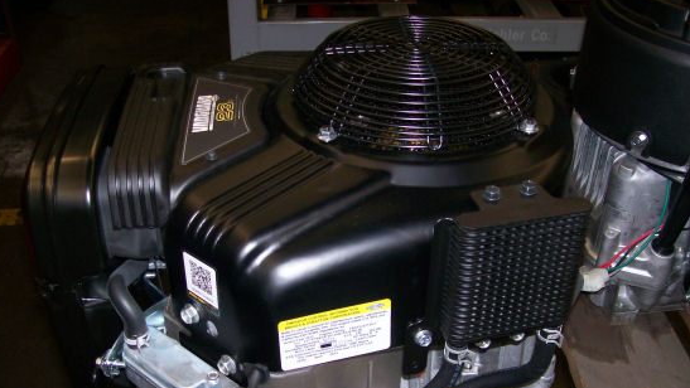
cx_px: 323
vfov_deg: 27.5
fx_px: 787
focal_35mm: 43
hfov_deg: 47.3
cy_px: 267
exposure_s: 1/64
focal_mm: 6
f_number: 2.7
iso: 80
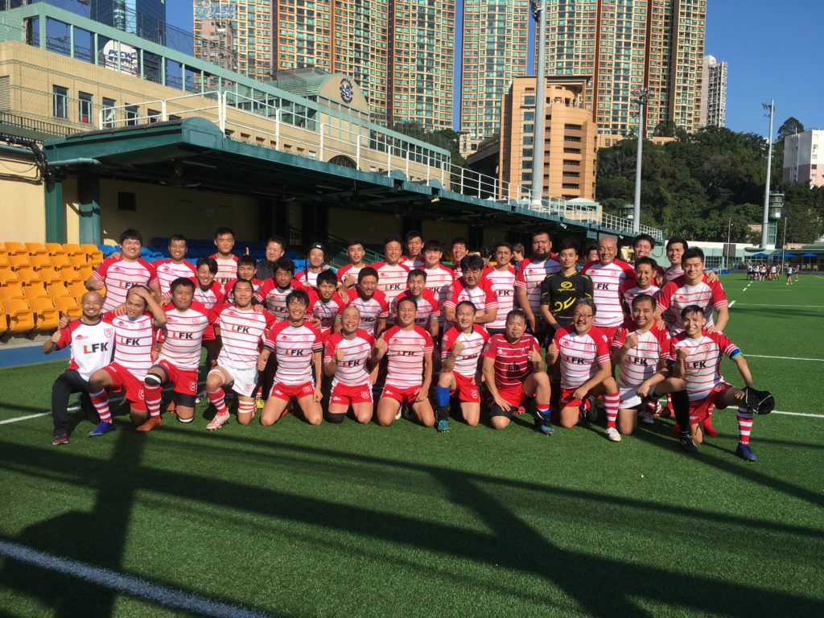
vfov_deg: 48.2
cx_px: 412
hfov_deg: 61.7
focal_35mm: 29
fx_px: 690
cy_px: 309
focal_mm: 4.15
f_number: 2.2
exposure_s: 1/1709
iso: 25
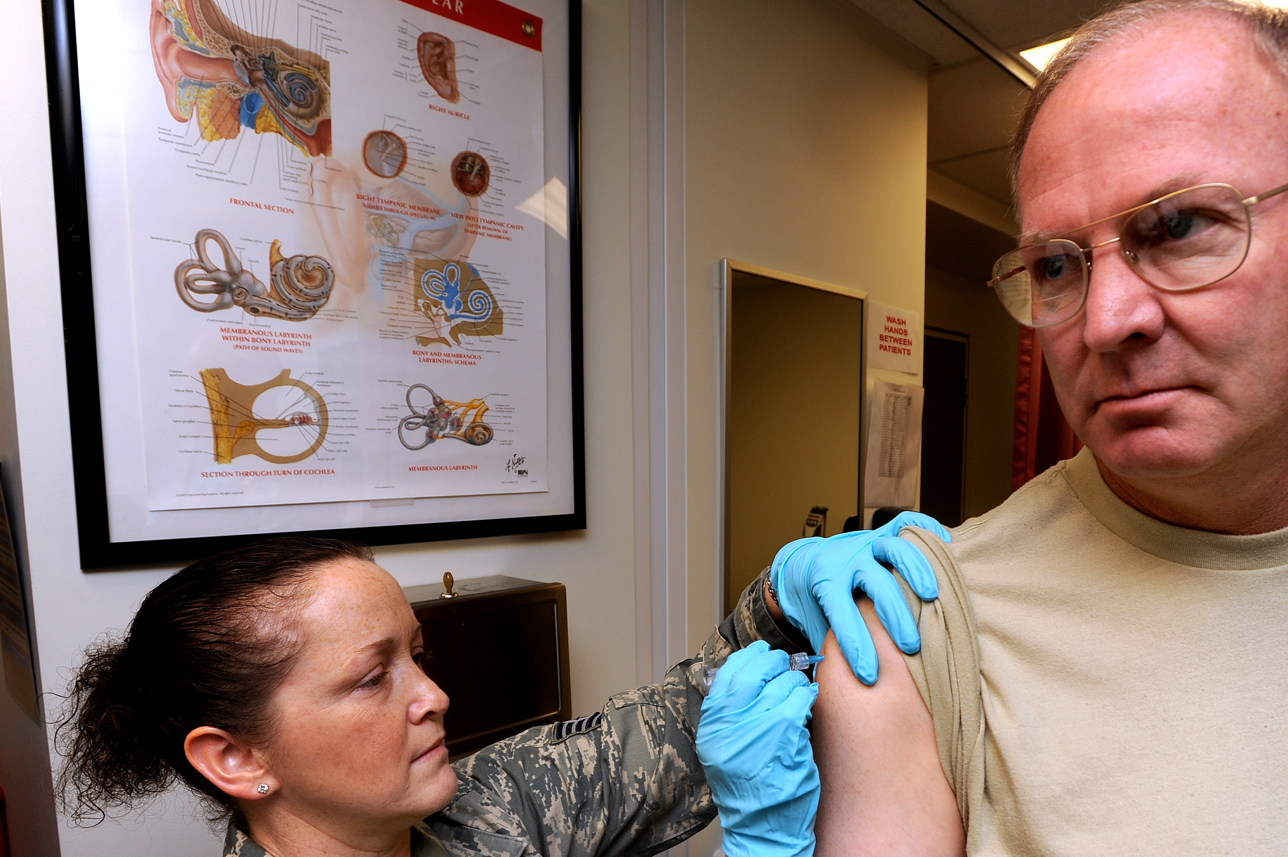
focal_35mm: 22
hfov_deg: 78.1
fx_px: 787
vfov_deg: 56.4
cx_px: 744
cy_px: 544
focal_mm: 17
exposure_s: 1/125
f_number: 5.6
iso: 200
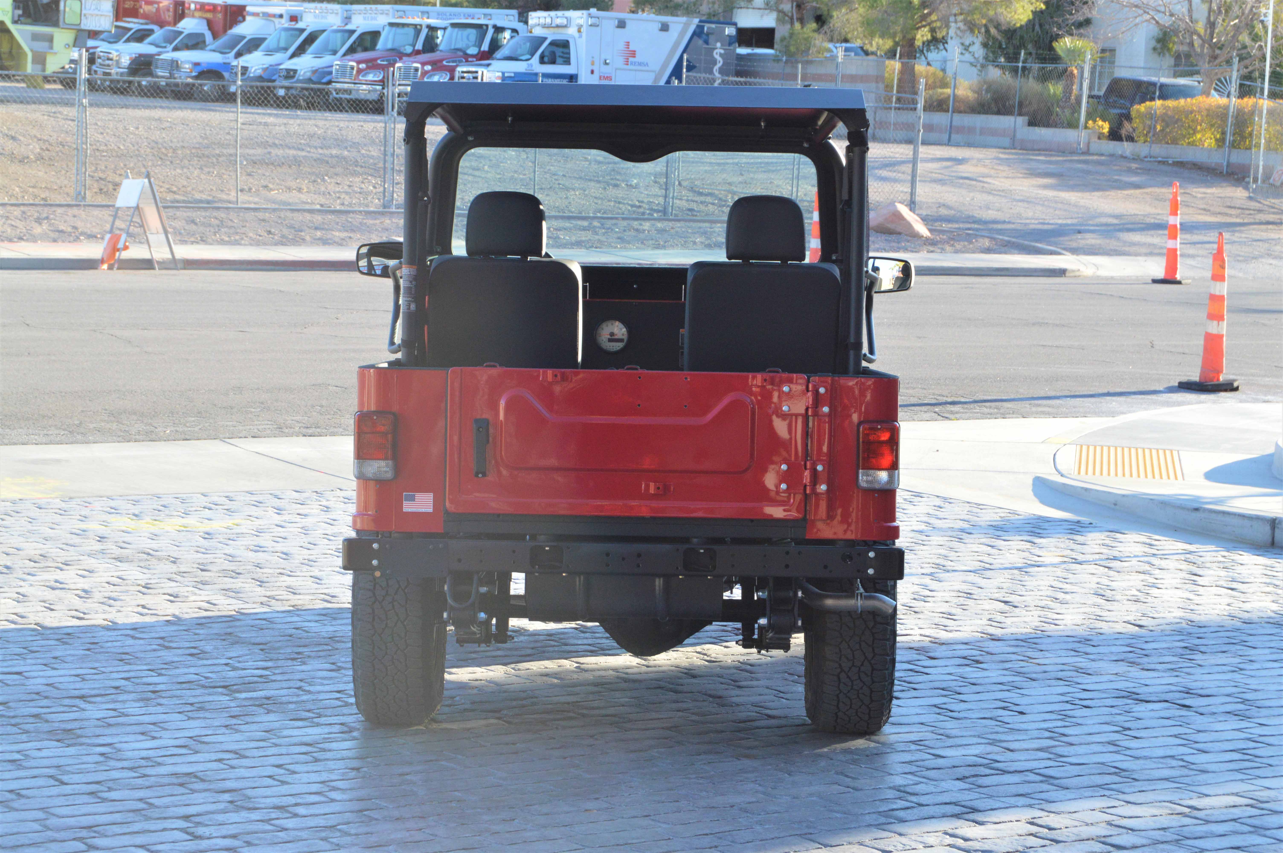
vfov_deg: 16.5
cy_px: 426
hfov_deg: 24.6
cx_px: 642
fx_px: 2938
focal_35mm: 82
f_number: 11
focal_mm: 55
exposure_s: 1/200
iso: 800
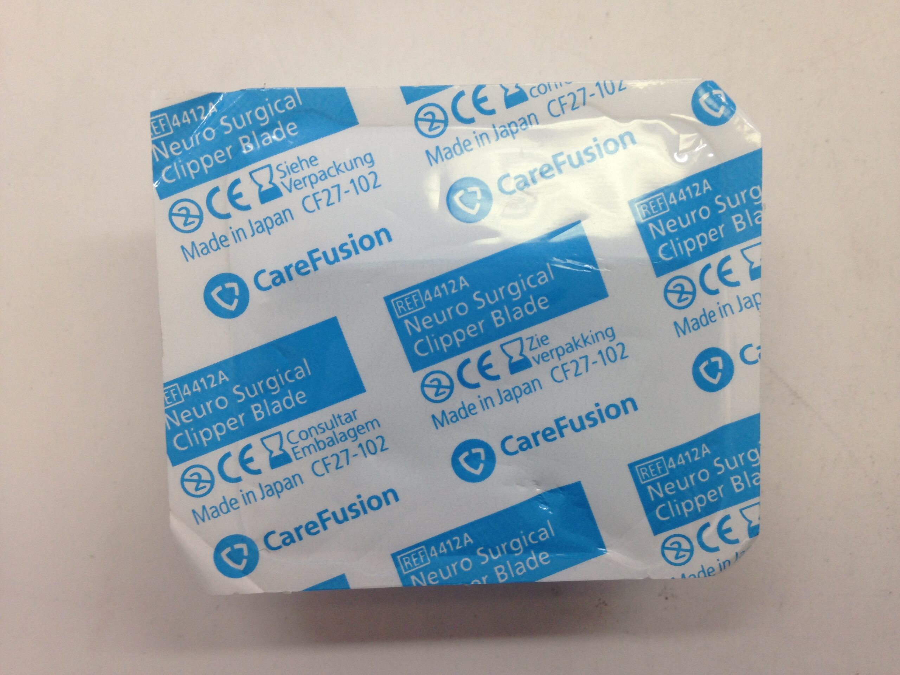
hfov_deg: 55.4
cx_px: 450
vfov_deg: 42.9
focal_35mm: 33
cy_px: 338
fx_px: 858
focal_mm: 4.12
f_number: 2.4
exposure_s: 1/40
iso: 50
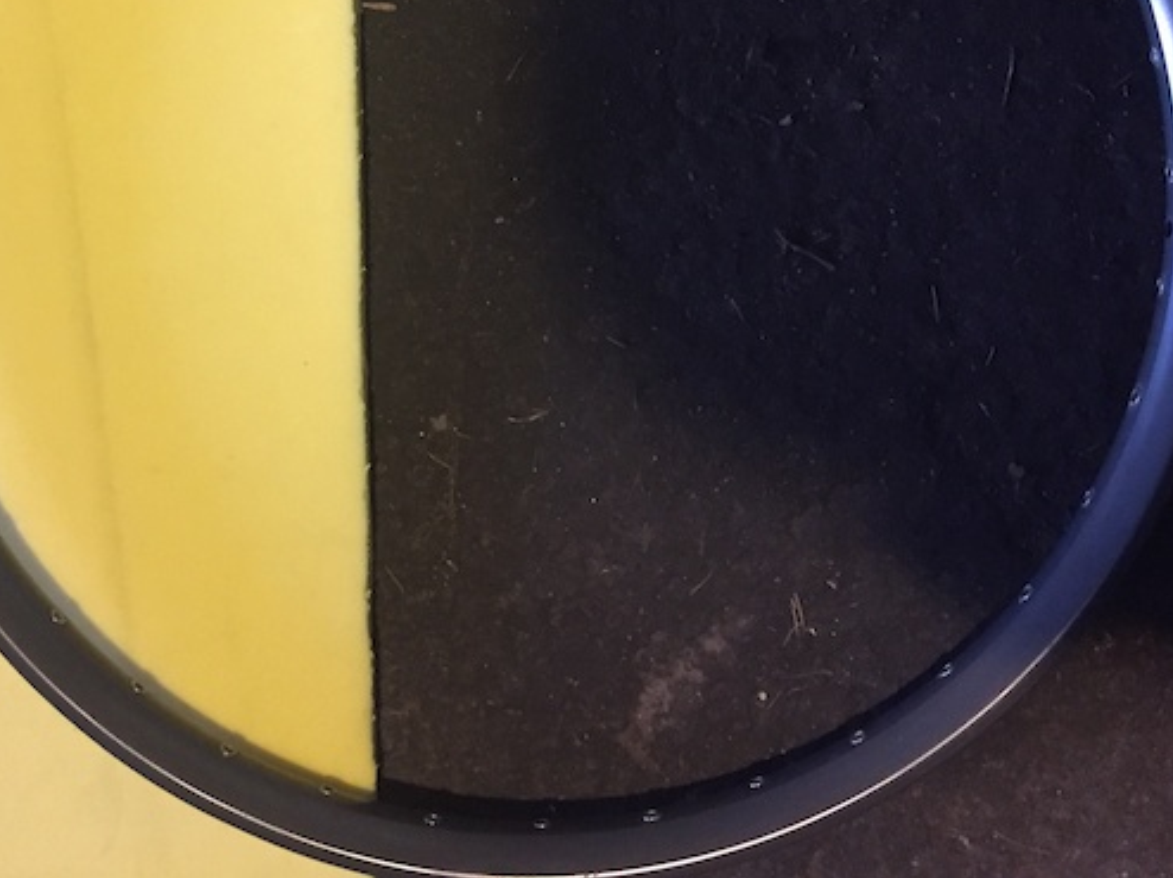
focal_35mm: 47
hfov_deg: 40.3
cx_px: 489
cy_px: 168
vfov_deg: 30.1
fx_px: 1592
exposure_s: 1/17
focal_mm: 4.15
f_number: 2.2
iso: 500
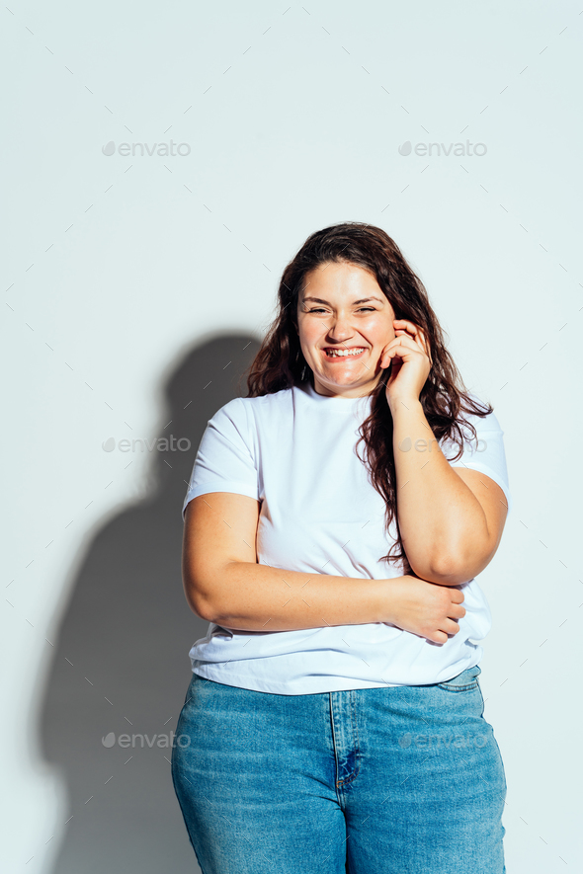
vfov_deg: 28.8
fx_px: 1700
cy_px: 437
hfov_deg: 19.5
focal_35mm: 70
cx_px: 292
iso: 80
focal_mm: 70
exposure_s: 1/160
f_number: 10
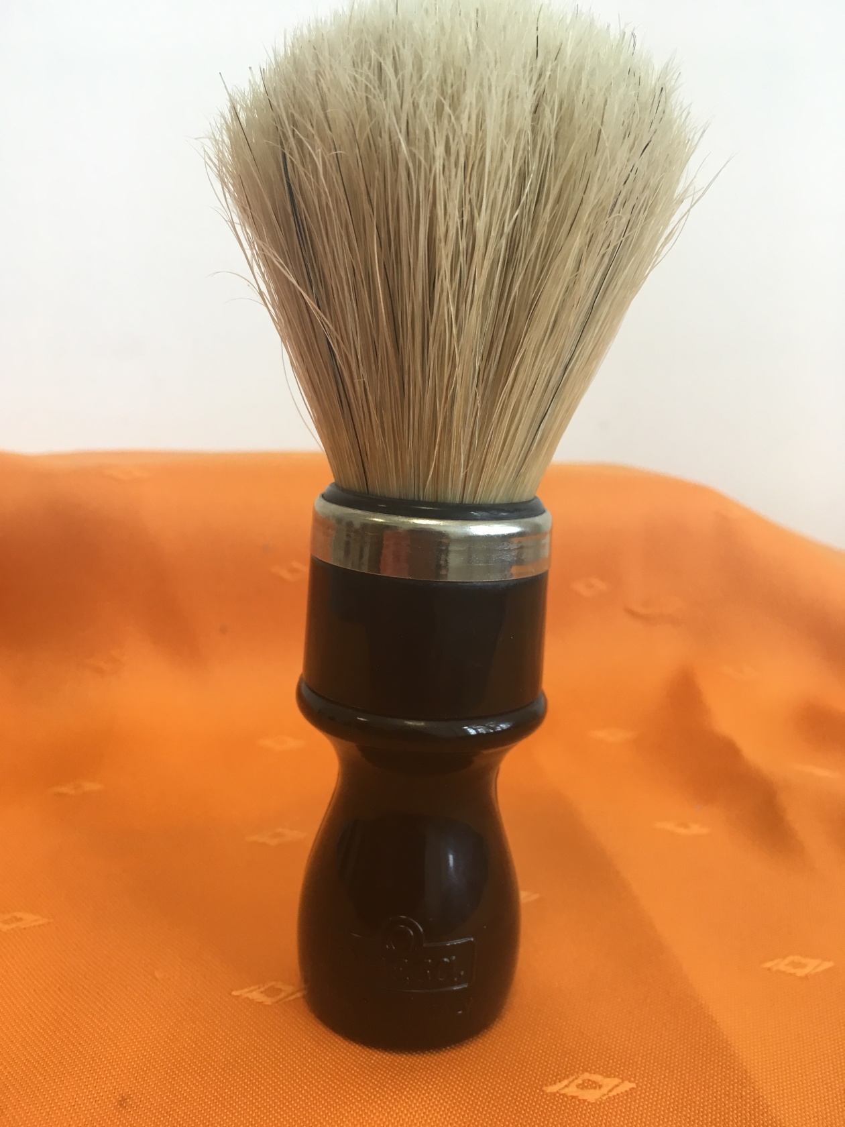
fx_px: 944
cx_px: 422
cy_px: 564
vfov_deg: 61.7
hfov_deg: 48.2
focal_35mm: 29
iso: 50
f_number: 2.2
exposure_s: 1/33
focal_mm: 4.15
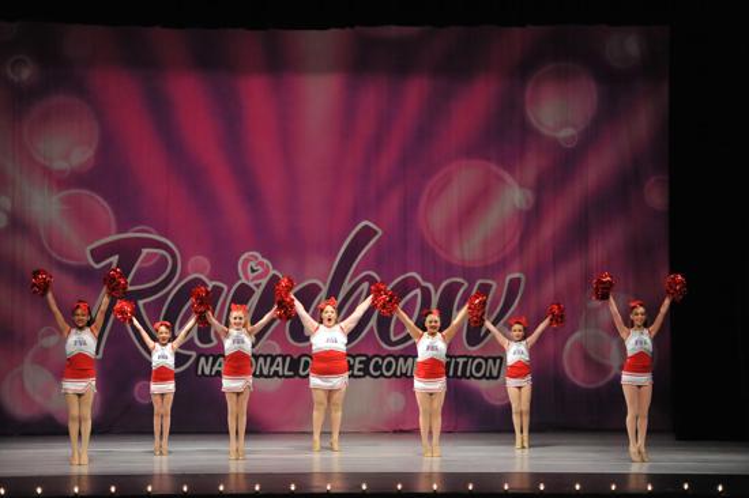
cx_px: 374
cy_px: 249
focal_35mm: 122
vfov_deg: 11.2
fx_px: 2537
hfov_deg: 16.8
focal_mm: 122
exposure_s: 1/1000
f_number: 2.8
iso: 3200
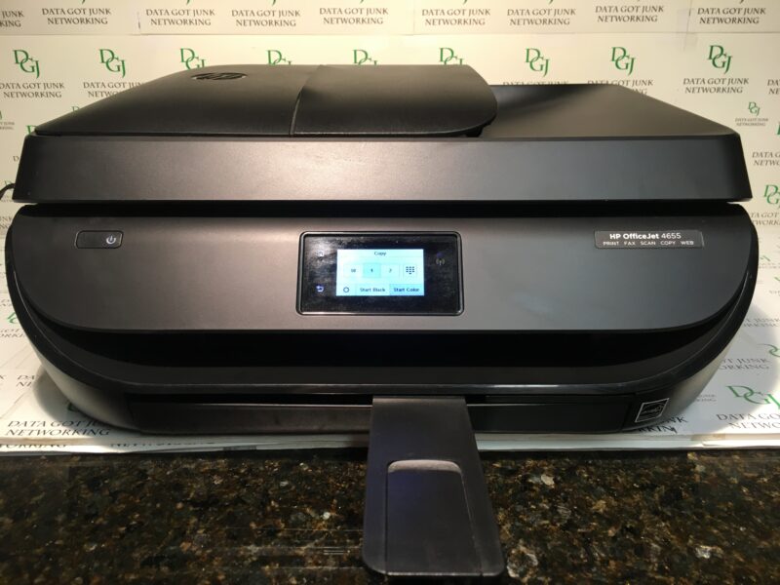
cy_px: 292
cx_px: 390
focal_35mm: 29
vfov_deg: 48.2
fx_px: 653
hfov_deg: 61.7
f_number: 2.2
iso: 40
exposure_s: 1/30
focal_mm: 4.15
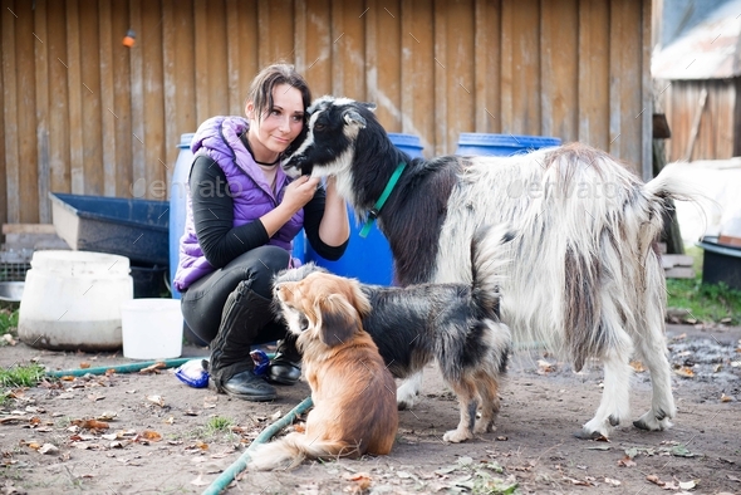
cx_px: 370
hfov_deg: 28.8
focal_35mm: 70
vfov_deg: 19.5
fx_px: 1441
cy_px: 248
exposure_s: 1/400
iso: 250
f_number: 3.2
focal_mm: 70
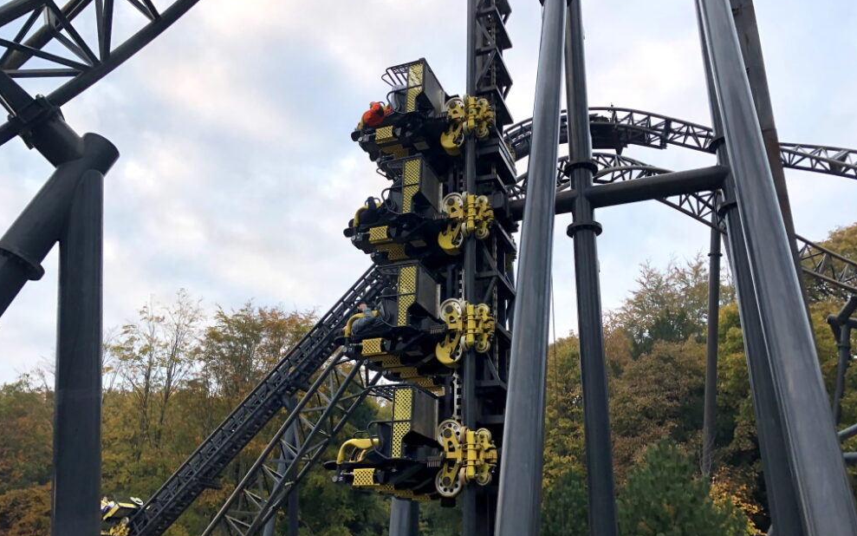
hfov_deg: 62.9
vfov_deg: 41.8
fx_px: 701
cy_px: 288
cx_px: 428
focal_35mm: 30
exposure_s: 1/120
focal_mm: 3.99
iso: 40
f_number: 1.8
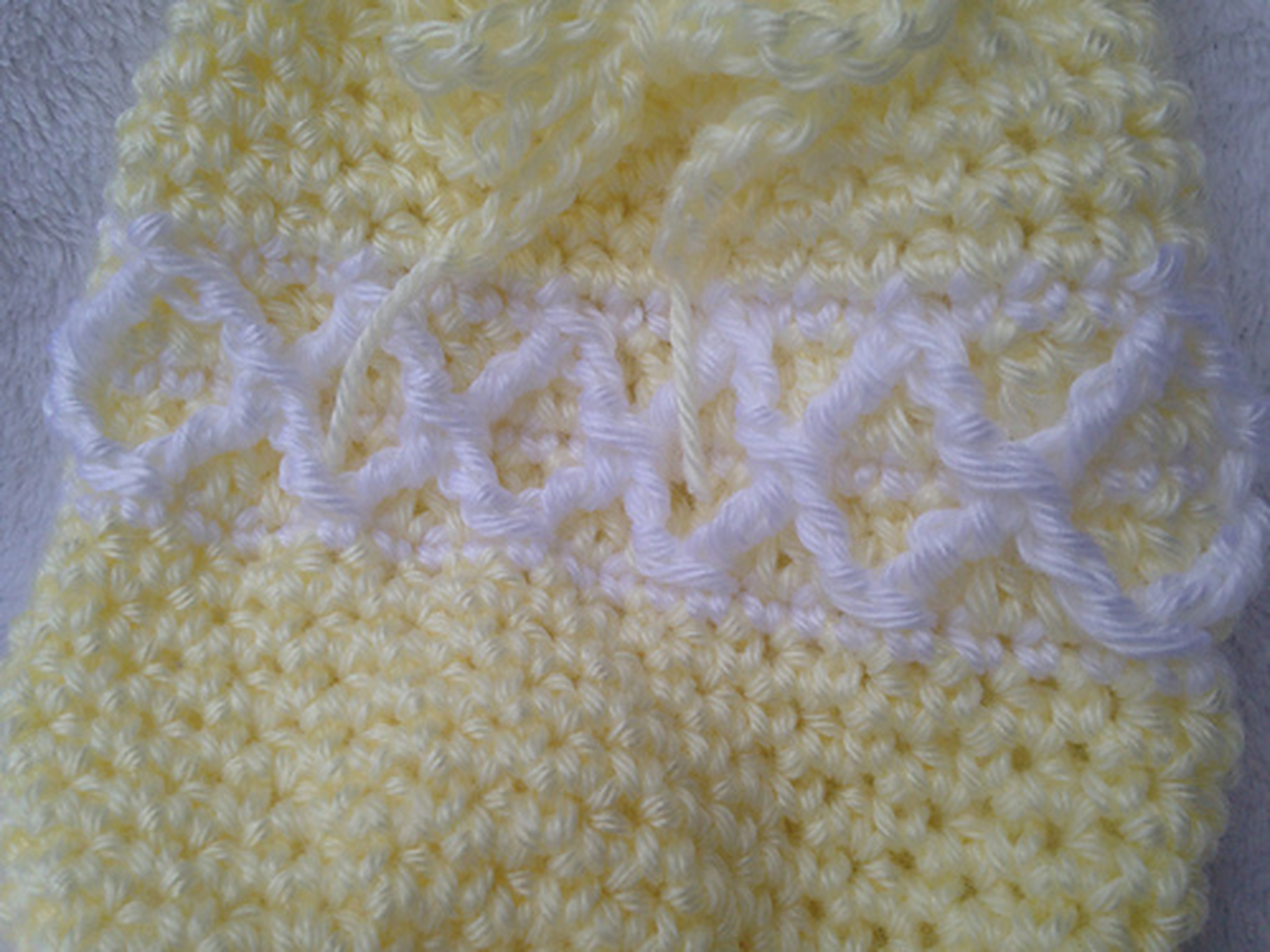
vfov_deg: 42.9
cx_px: 635
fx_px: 1211
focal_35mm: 33
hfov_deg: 55.4
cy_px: 476
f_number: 2.4
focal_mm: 4.12
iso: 50
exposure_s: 1/60
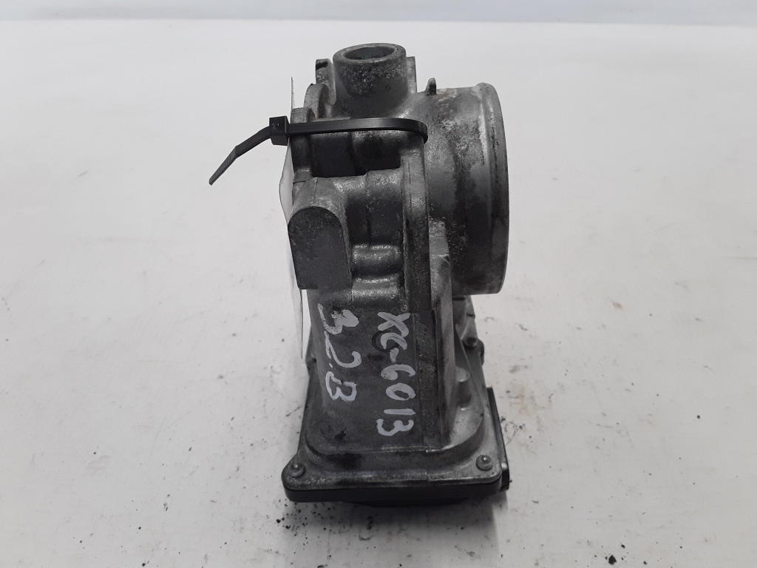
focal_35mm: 27
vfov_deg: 51.4
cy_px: 284
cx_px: 378
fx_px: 590
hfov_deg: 65.3
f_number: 1.9
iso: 40
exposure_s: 1/33
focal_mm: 2.91
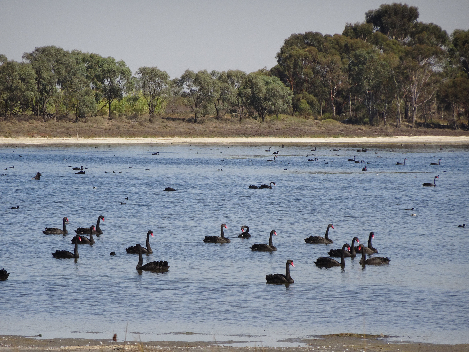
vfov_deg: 4.5
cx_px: 234
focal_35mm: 334
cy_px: 176
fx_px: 4525
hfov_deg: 5.9
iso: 80
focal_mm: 57.05
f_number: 6.3
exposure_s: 1/400
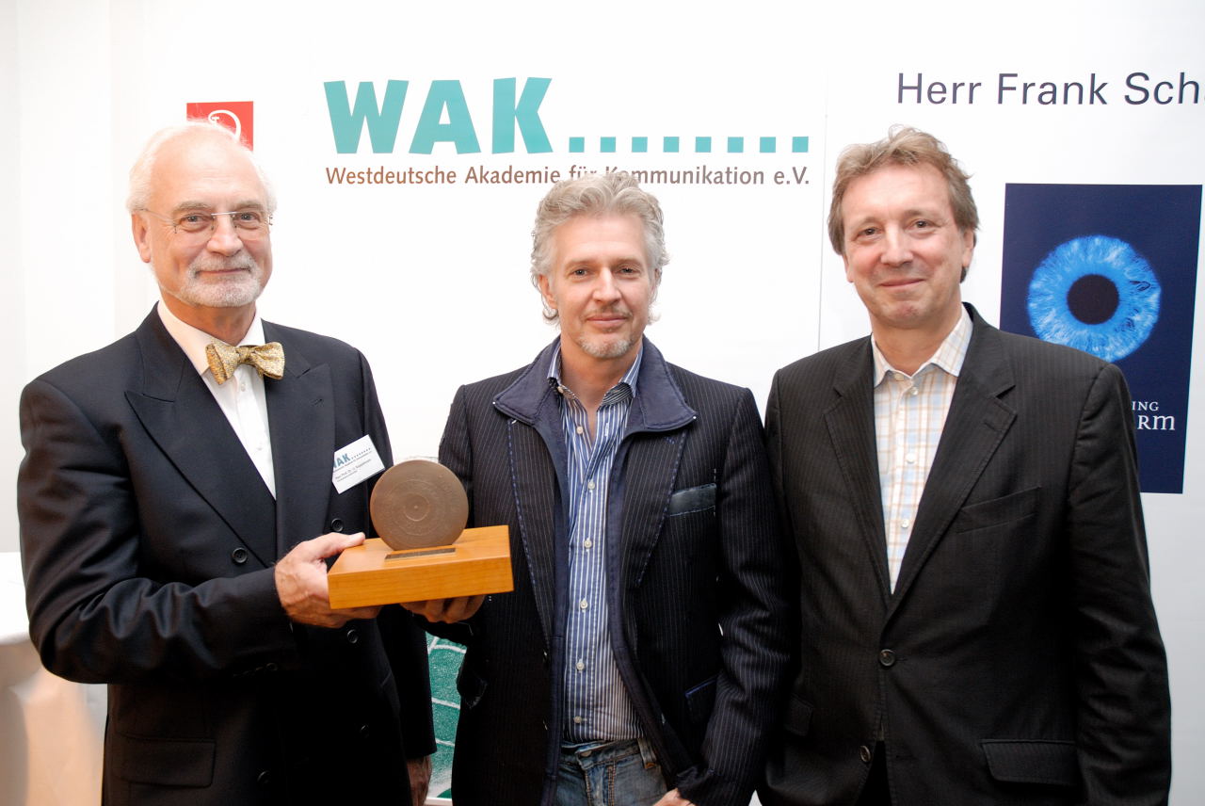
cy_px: 403
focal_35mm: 33
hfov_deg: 57.2
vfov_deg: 40.0
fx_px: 1106
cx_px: 602
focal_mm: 22
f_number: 4.5
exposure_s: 1/80
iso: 500
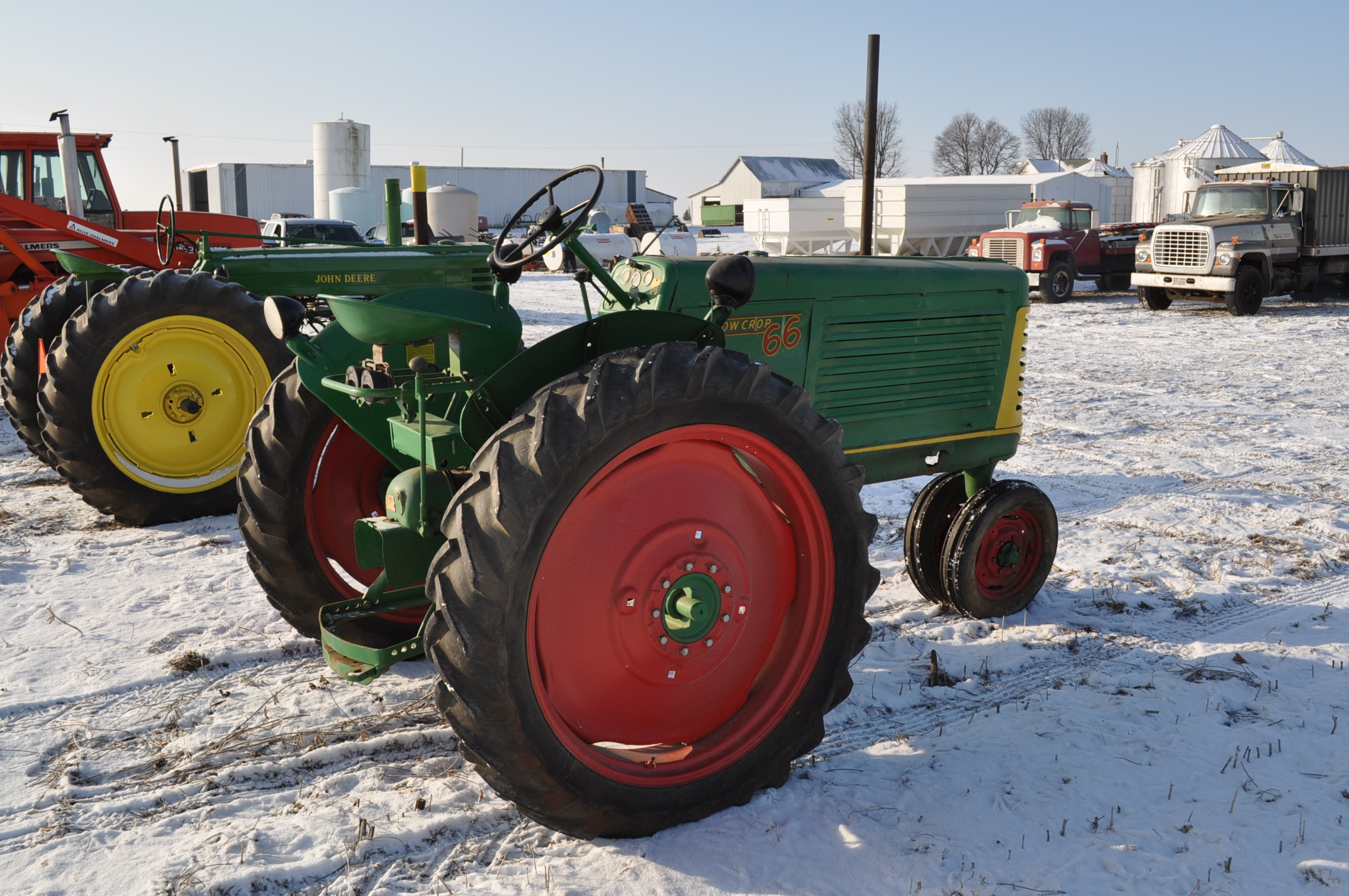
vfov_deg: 39.9
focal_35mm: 33
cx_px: 674
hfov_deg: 57.3
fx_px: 1235
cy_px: 448
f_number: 9
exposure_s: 1/320
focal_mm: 22
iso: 200
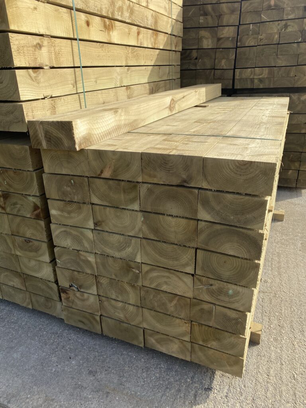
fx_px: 306
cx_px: 153
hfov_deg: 53.1
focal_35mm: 26
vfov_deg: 67.3
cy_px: 204
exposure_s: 1/1678
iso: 32
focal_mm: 4.25
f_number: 1.8
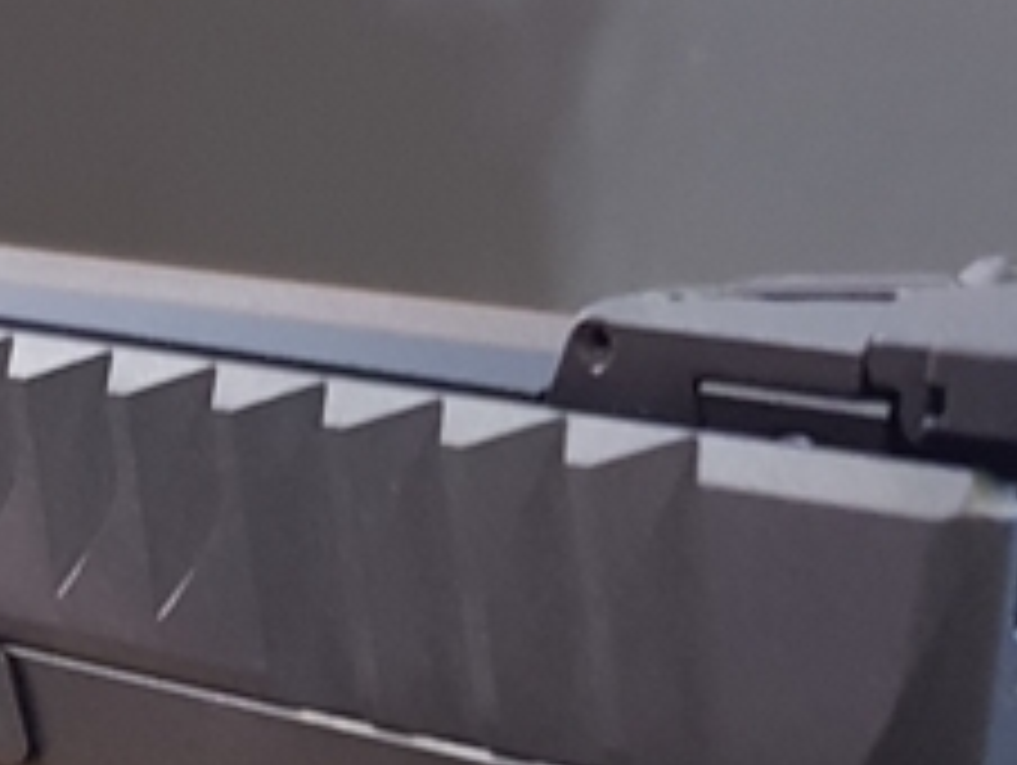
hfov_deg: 16.6
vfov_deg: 12.0
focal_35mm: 115
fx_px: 3382
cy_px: 1318
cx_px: -63
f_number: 1.7
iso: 250
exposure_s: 1/17
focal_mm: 4.2
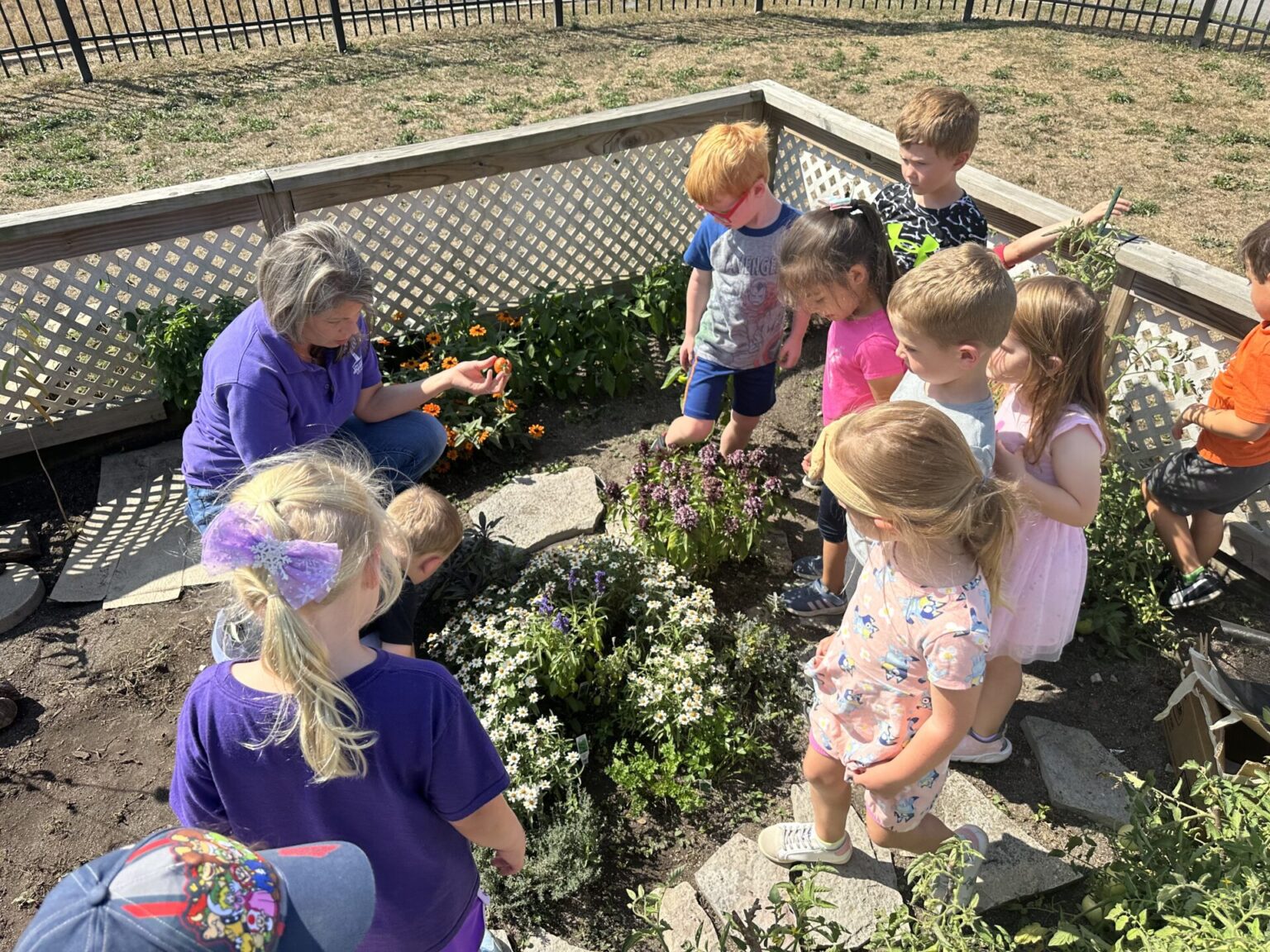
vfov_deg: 56.8
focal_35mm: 24
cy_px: 476
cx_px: 635
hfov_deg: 71.6
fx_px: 881
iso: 80
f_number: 1.78
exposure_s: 1/2591
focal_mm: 6.86
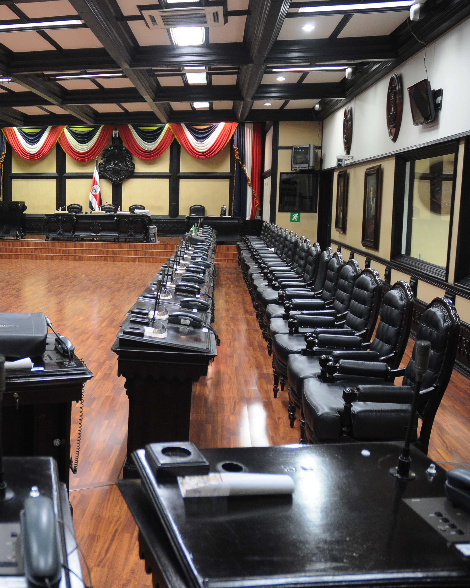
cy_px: 290
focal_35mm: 39
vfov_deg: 46.8
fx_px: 678
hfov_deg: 35.3
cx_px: 22
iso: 640
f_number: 3.5
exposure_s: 1/15
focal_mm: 18
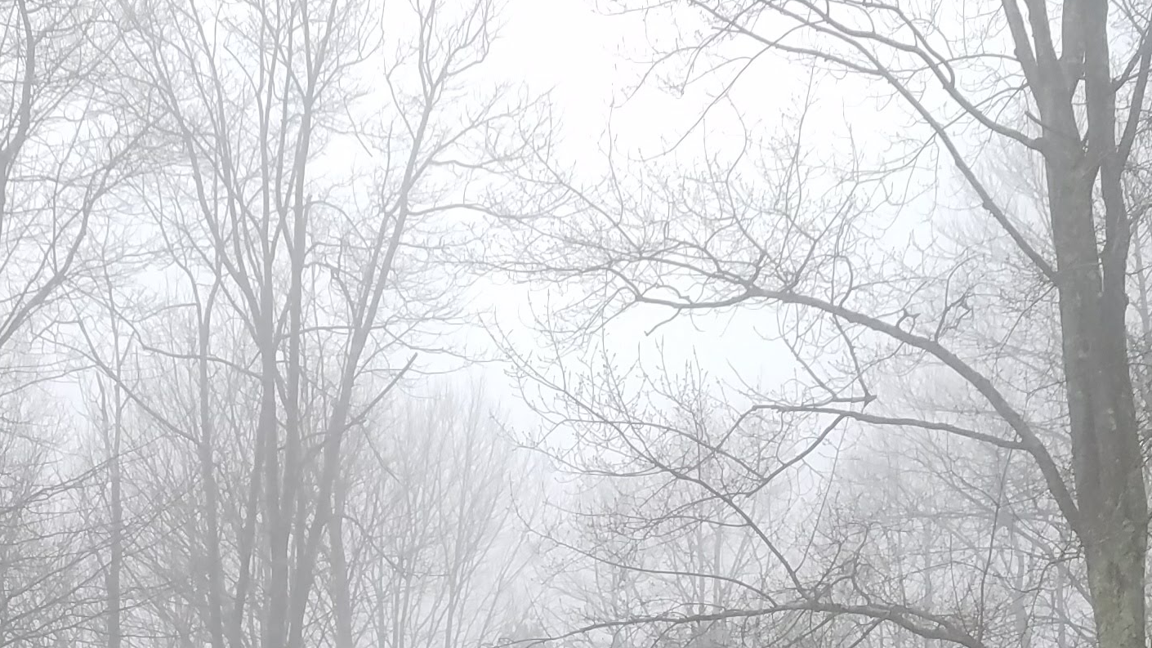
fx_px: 2474
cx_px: 449
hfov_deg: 26.1
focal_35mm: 81
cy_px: 996
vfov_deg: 13.9
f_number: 1.7
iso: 64
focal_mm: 4.2
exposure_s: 1/120
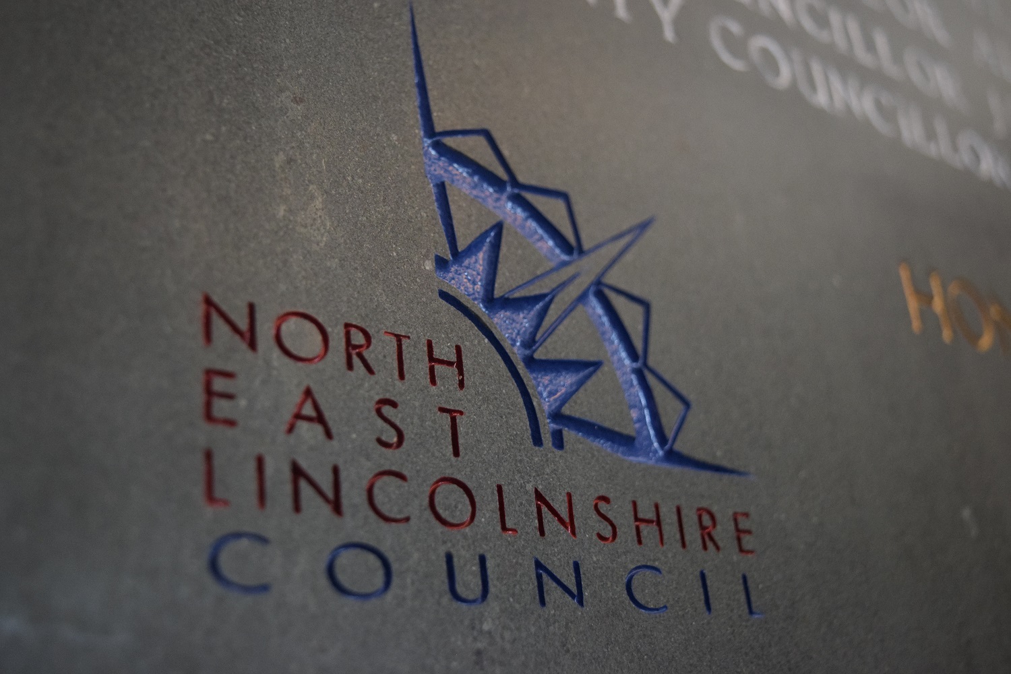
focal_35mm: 48
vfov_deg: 28.1
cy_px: 337
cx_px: 506
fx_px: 1348
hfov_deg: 41.1
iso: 1800
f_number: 4.5
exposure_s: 1/60
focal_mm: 32
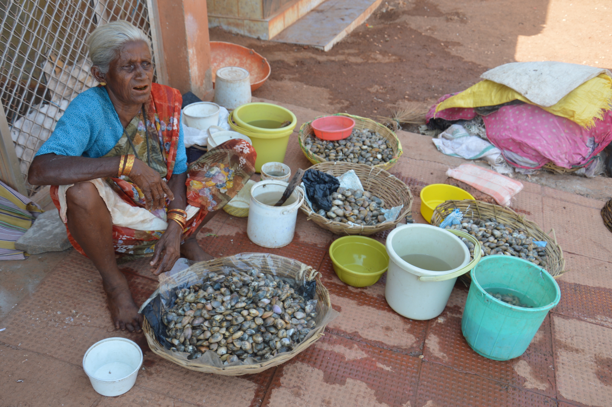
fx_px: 637
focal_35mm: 38
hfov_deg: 51.3
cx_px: 306
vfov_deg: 35.4
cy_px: 204
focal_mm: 25
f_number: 5.6
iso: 125
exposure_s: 1/125
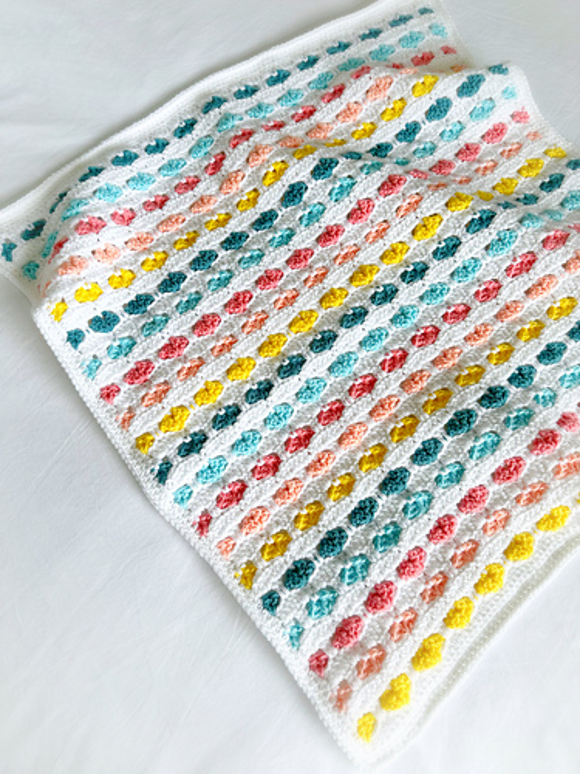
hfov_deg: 56.8
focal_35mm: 24
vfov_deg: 71.6
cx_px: 290
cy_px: 387
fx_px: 536
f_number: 1.78
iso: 80
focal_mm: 6.86
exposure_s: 1/501
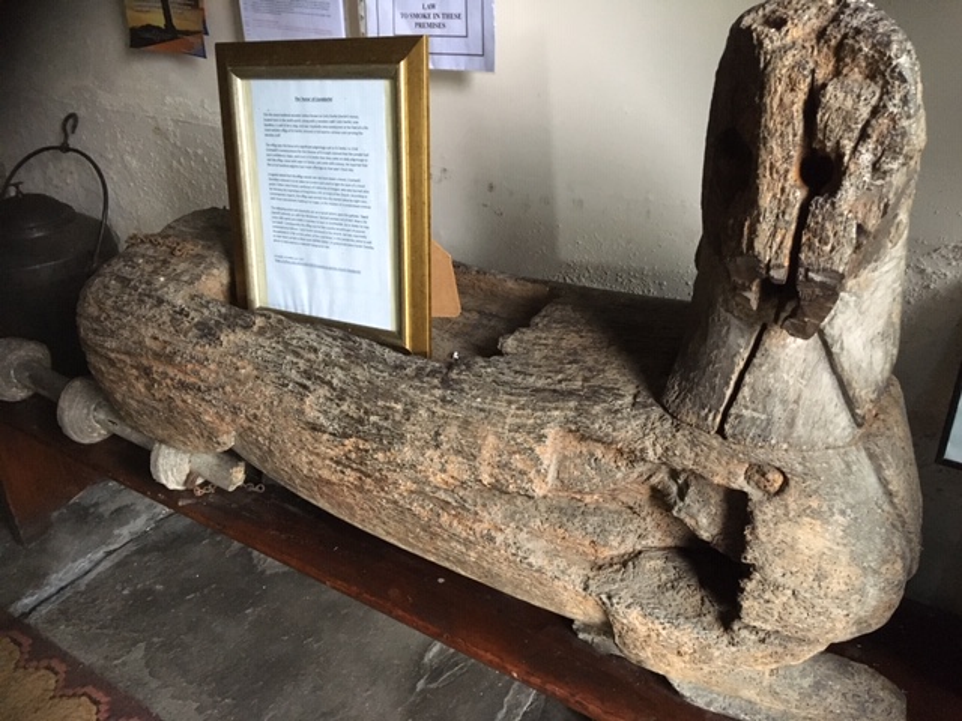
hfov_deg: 61.7
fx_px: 806
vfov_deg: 48.2
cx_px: 481
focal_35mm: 29
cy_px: 360
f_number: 2.2
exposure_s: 1/17
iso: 320
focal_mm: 4.15
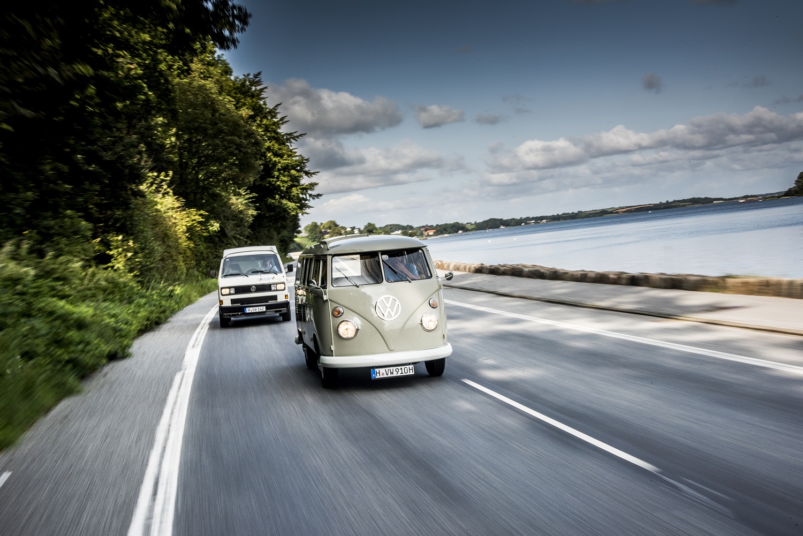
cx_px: 402
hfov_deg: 42.7
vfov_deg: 29.3
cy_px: 268
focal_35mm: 46
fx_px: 1026
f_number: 22
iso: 100
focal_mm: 46
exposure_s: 1/20
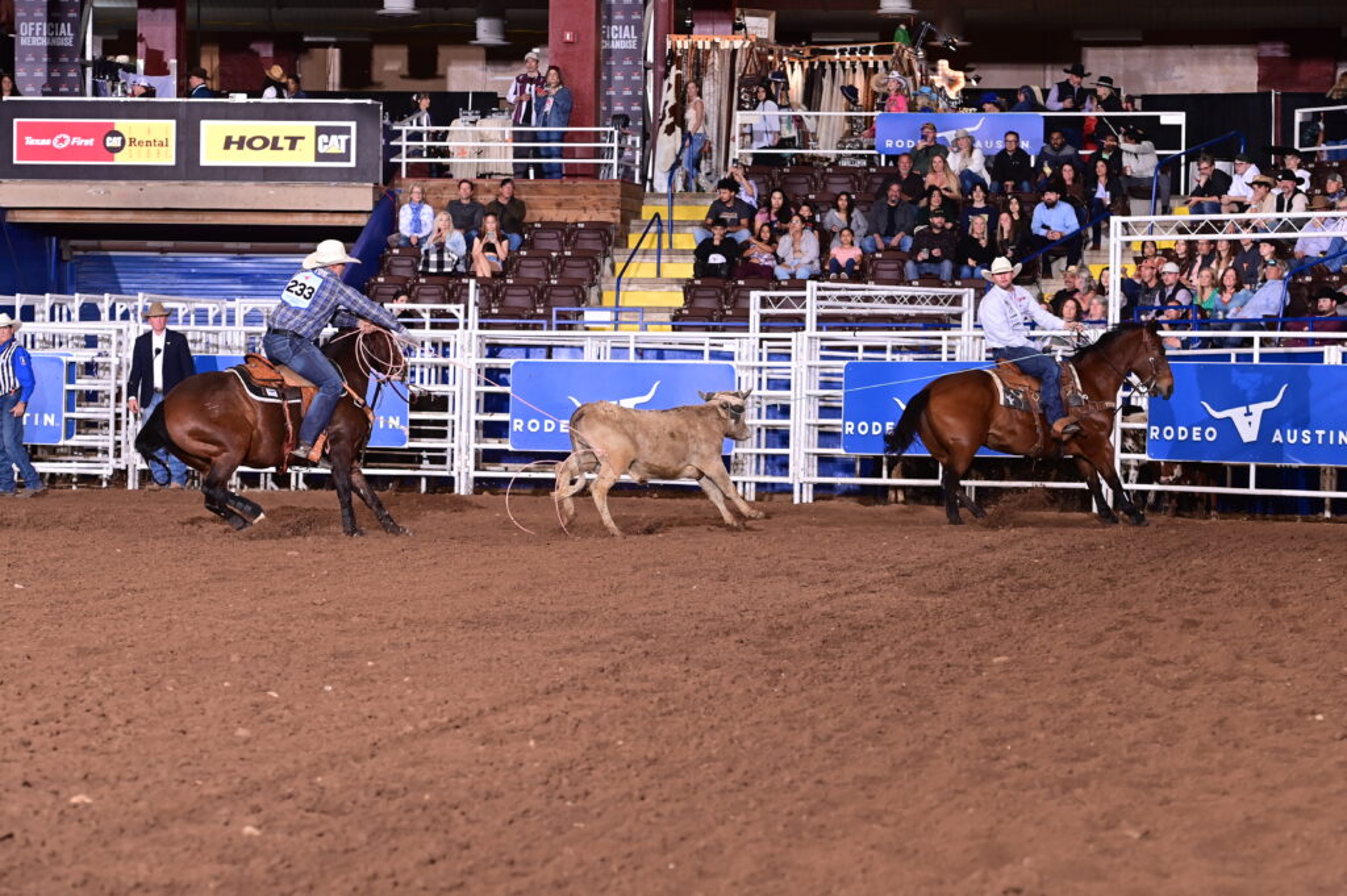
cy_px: 448
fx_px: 4935
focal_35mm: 132
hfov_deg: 15.5
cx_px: 674
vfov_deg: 10.4
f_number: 5
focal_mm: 110
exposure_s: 1/250
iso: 1000
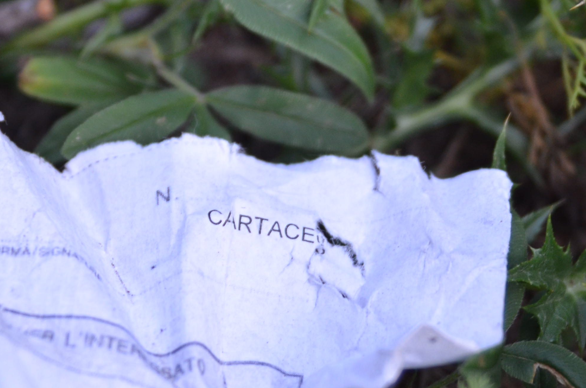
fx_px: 3038
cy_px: 213
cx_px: 236
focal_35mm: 187
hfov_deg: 11.0
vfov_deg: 7.3
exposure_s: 1/100
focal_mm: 50
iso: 400
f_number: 2.8
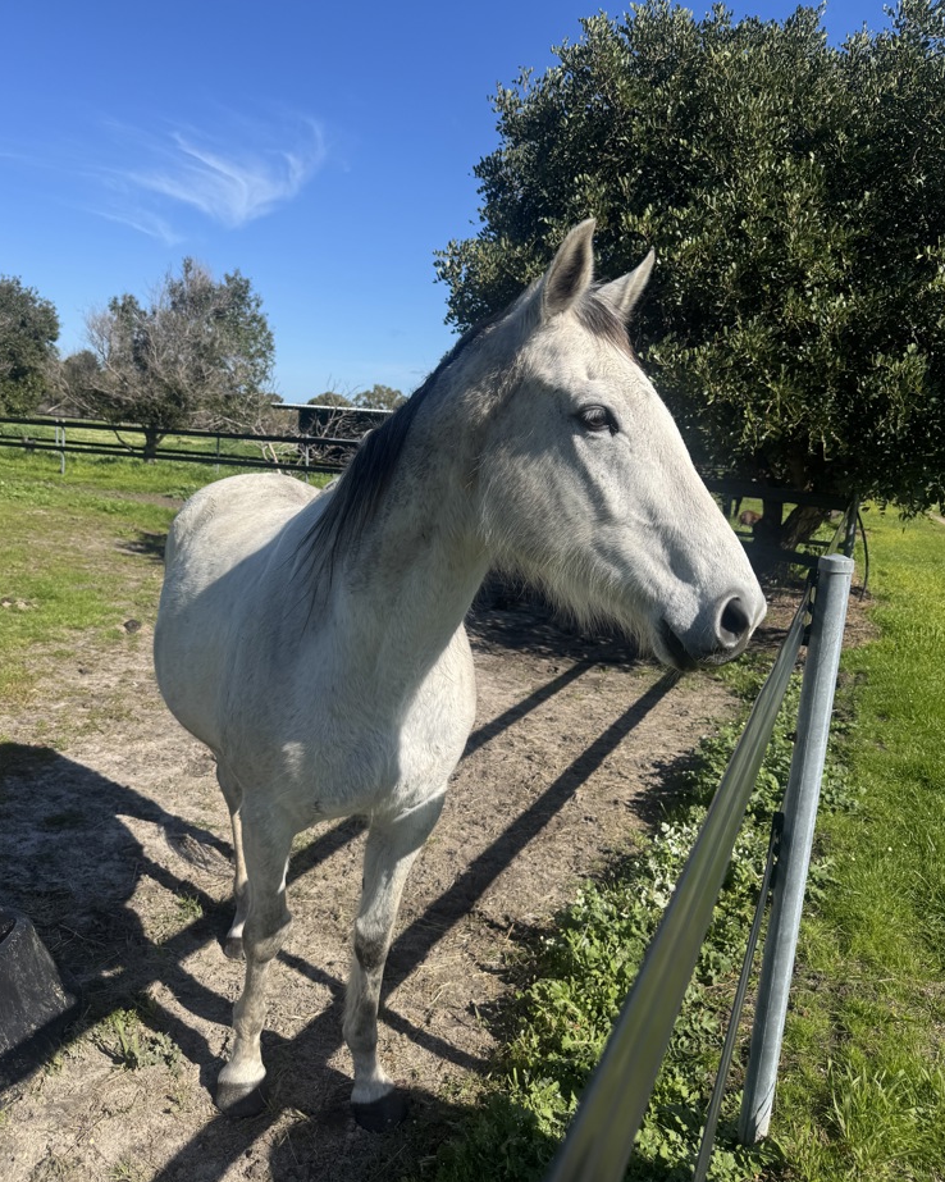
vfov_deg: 66.0
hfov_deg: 54.9
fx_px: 909
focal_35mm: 26
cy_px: 571
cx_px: 465
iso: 80
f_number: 1.78
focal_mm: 6.76
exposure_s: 1/4310
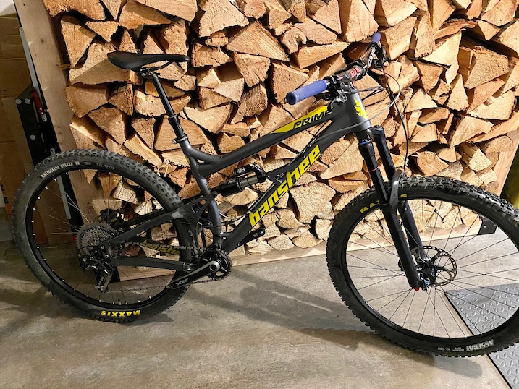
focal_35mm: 29
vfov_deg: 48.2
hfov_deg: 61.6
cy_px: 209
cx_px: 277
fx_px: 435
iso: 1000
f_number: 1.8
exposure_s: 1/30
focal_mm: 4.25
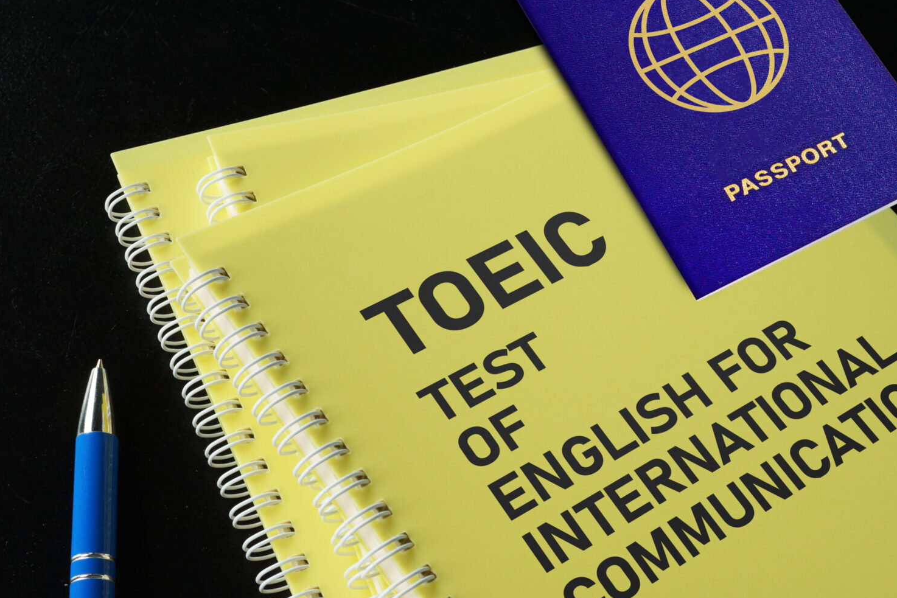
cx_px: 476
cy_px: 303
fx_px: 1196
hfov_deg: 41.1
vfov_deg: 28.1
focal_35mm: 48
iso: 200
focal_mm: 30
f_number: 14
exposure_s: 1/6
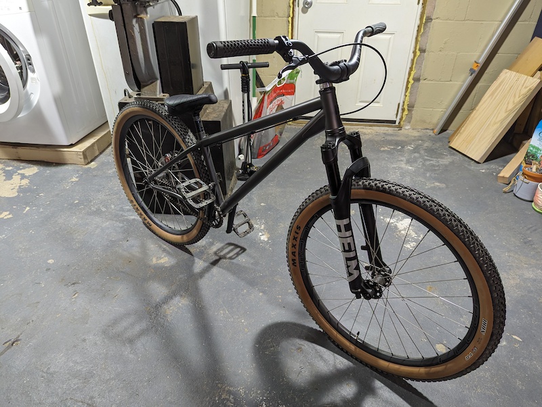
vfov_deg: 56.9
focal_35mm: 24
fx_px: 376
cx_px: 271
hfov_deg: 71.5
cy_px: 204
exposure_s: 1/24
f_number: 1.85
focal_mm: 6.81
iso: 124
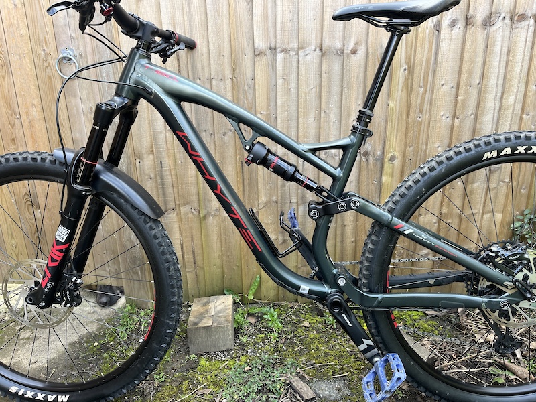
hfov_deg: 67.3
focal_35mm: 26
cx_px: 268
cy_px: 201
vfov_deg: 53.1
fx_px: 403
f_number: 1.6
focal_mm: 5.1
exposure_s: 1/169
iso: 40
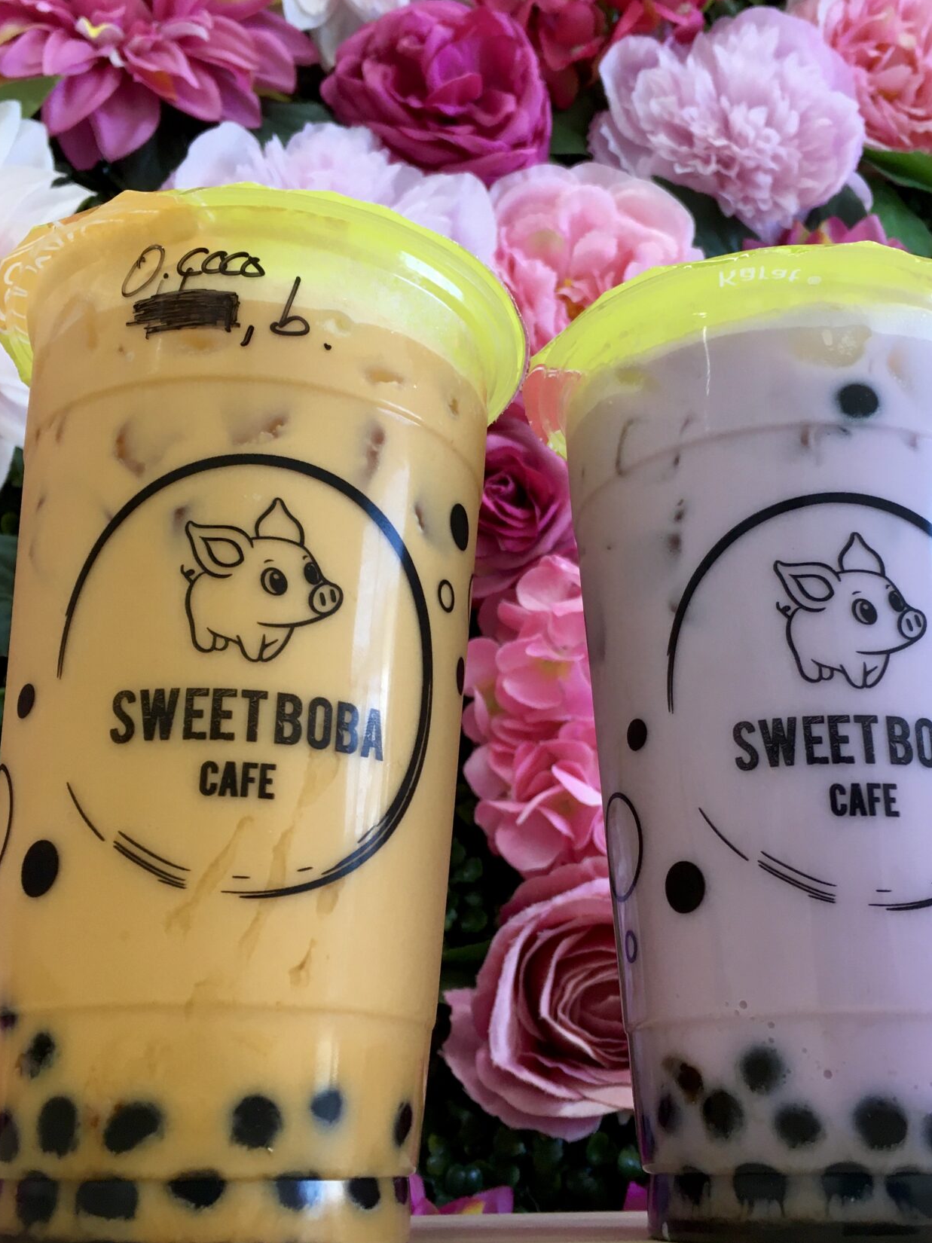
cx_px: 523
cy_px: 567
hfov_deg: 39.6
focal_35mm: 36
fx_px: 1293
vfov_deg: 51.3
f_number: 2.2
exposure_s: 1/30
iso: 40
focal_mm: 4.15
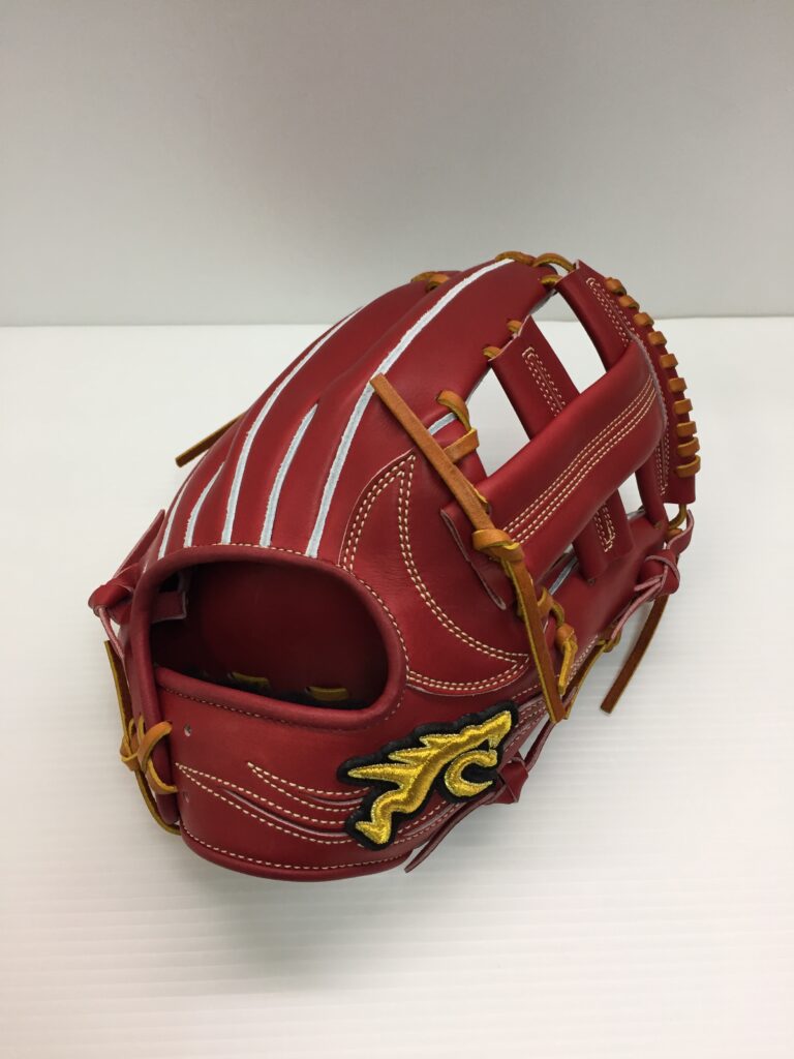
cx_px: 397
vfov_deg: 61.7
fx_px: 887
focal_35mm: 29
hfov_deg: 48.2
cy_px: 530
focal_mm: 4.15
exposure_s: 1/30
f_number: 2.2
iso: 40
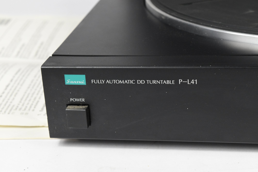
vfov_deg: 17.5
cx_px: 129
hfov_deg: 26.0
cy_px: 86
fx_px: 559
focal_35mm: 78
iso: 2000
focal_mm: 52
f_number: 9
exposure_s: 1/160
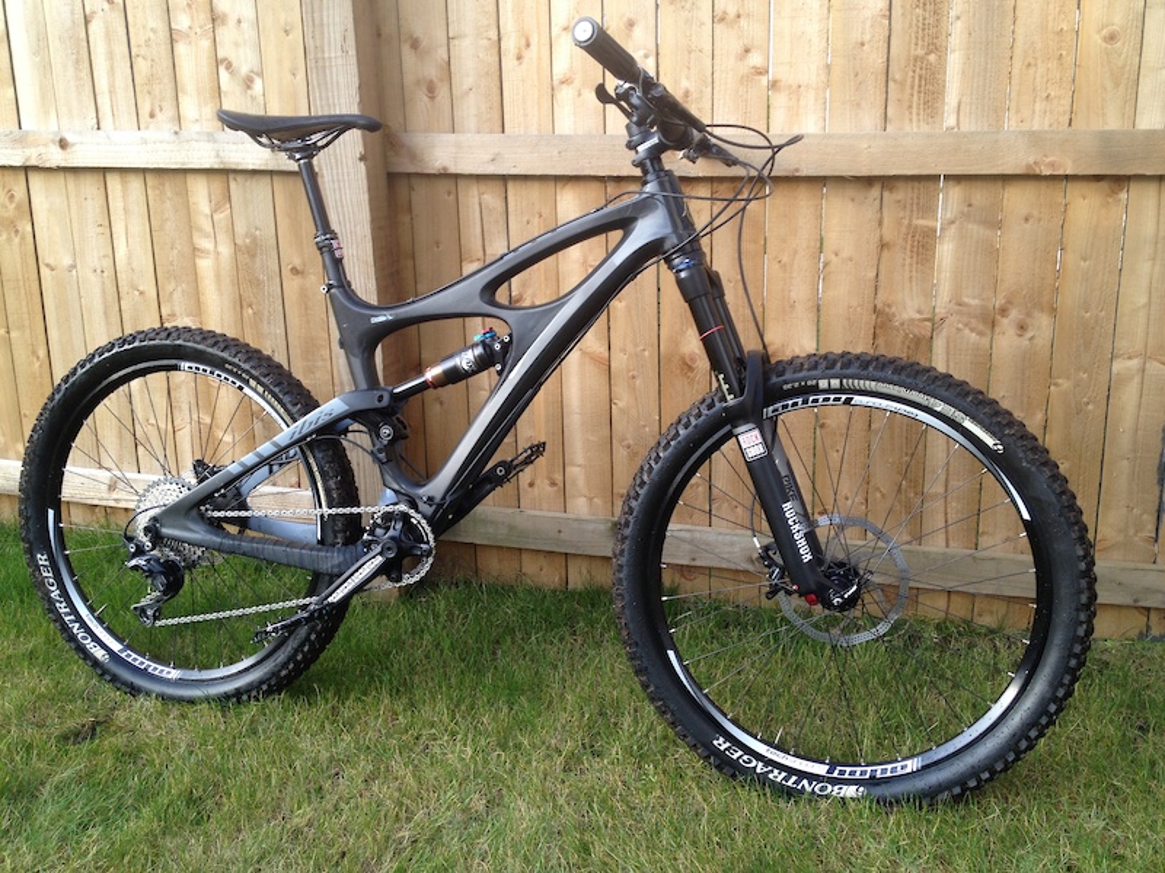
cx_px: 582
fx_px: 1178
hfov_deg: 52.6
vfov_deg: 40.7
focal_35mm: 35
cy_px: 436
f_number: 2.4
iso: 50
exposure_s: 1/120
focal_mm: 4.28
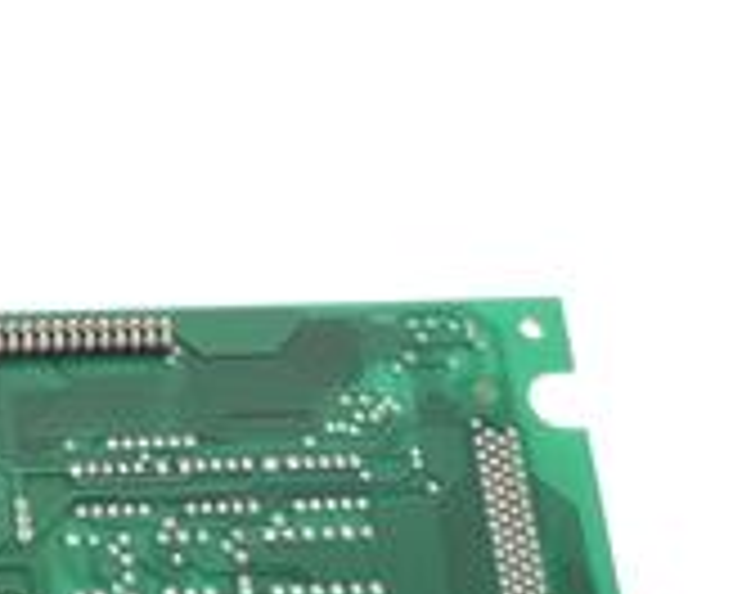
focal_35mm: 108
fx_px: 2365
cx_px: -414
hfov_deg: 16.1
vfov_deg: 13.9
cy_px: 698
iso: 200
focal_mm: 21
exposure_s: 1/200
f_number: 13
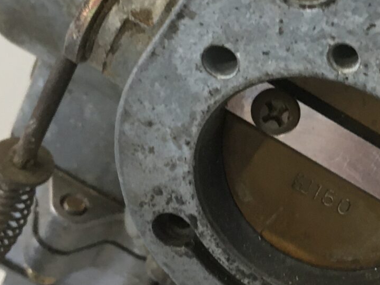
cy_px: 78
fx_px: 1131
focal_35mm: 103
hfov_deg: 18.5
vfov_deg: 14.3
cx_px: 401
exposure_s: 1/33
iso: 125
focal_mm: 4.15
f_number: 2.2
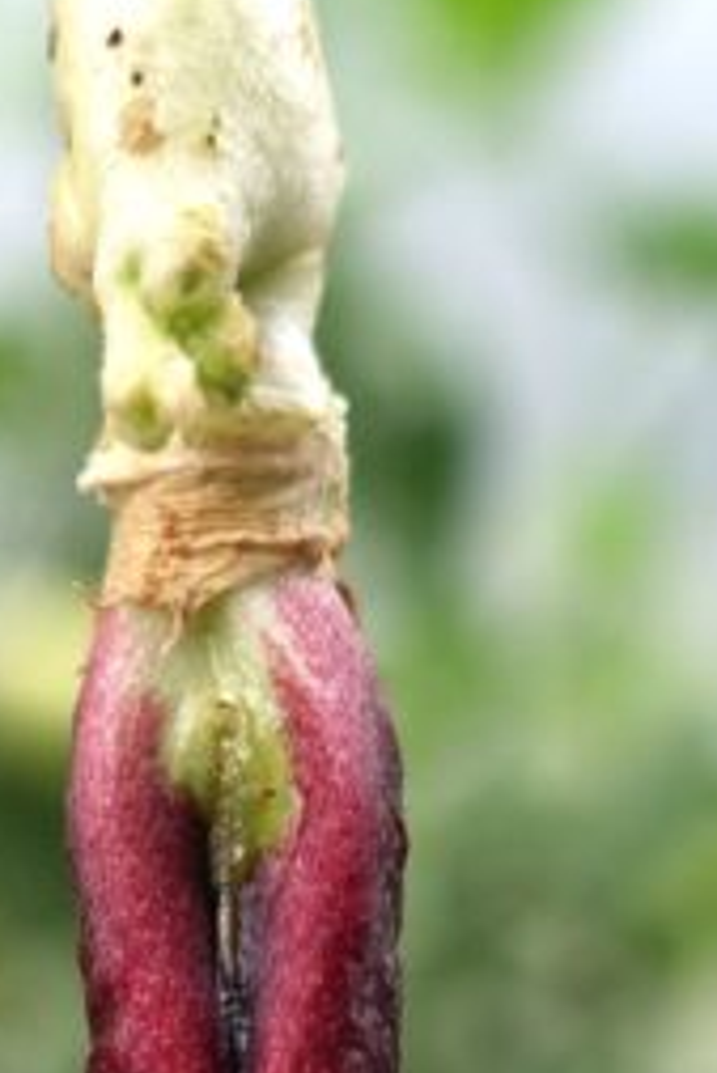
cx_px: 95
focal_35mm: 95
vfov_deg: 20.7
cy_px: 1103
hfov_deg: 14.3
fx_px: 2834
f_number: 2.8
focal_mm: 8.8
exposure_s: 1/50
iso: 125
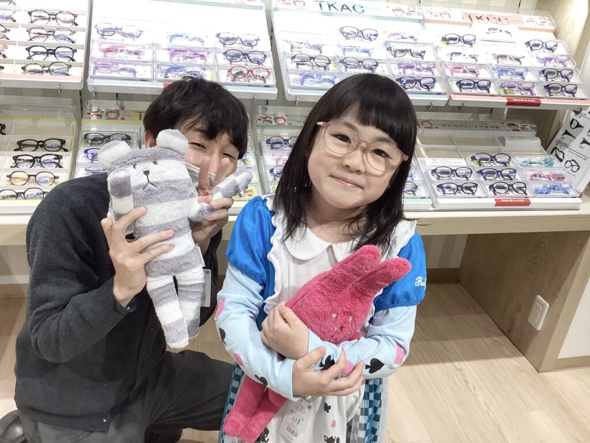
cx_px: 295
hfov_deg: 58.4
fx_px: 528
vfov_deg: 45.4
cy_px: 222
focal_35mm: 31
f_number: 2.4
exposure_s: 1/120
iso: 100
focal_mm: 3.3
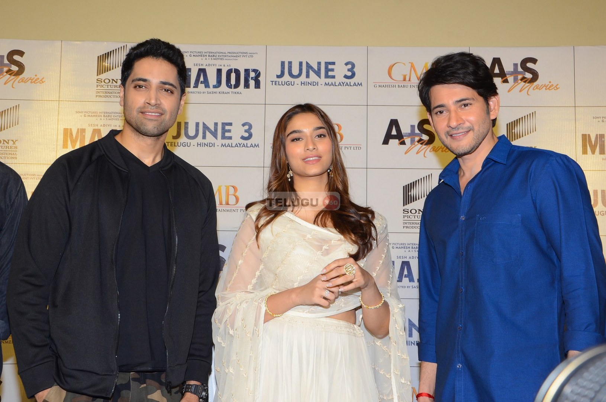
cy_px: 201
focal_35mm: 48
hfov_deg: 41.2
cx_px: 303
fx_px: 806
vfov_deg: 28.0
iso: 800
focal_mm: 32
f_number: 11
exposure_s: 1/125
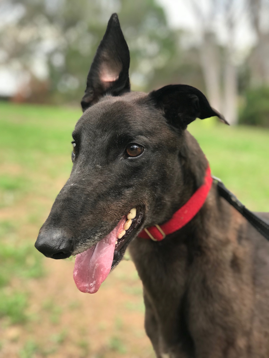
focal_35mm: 57
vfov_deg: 33.8
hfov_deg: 25.7
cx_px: 134
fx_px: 591
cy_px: 179
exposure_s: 1/100
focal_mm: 6.6
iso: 20
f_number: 2.8
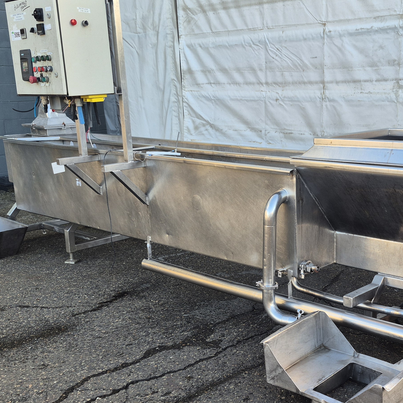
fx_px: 593
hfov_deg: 37.0
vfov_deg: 37.4
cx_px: 277
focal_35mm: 45
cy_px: 247
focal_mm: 5.4
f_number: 1.8
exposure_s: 1/180
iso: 40
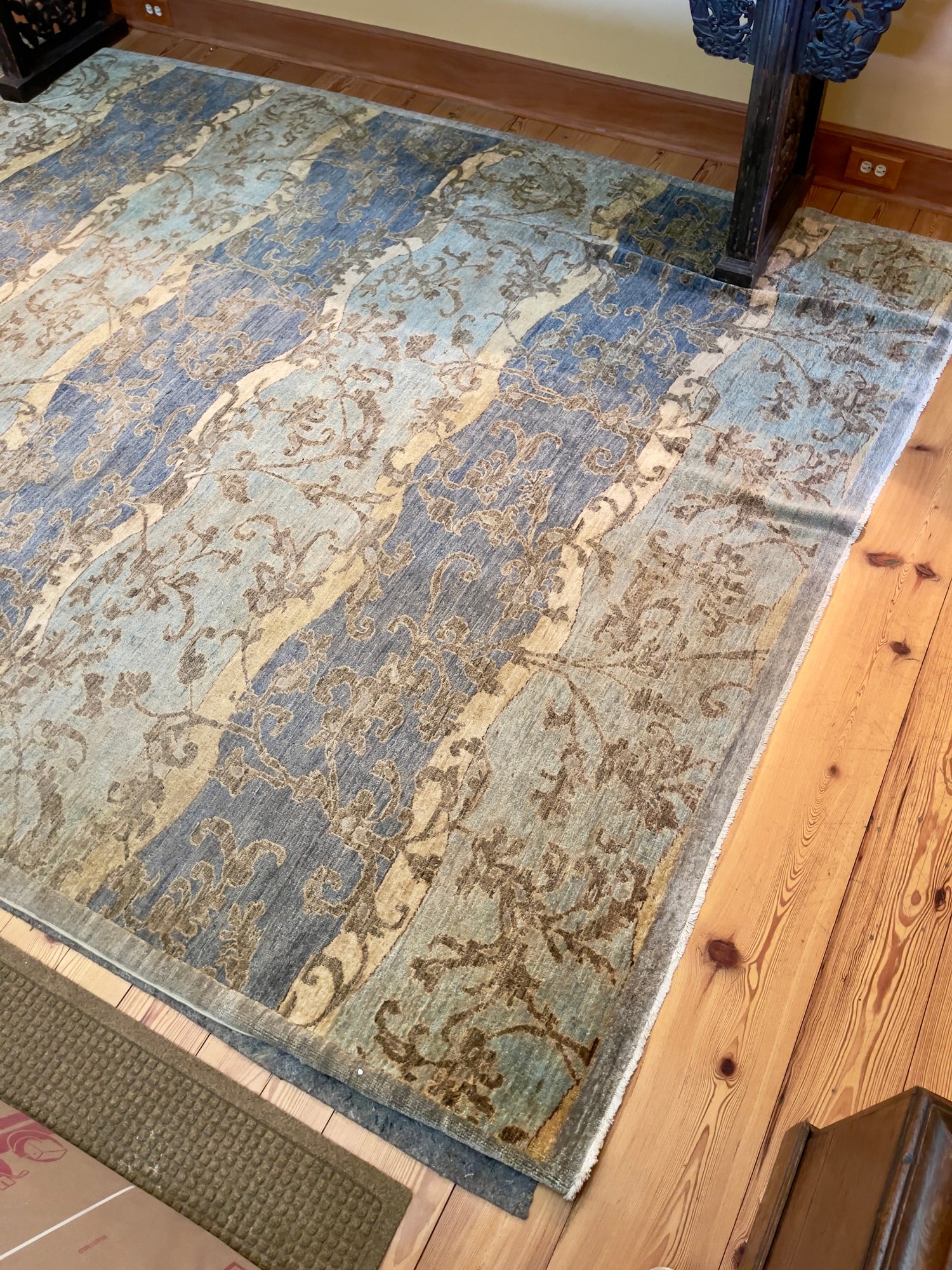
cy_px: 635
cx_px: 476
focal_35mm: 25
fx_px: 917
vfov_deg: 69.4
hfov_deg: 54.9
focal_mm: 5.1
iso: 400
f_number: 1.6
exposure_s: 1/40
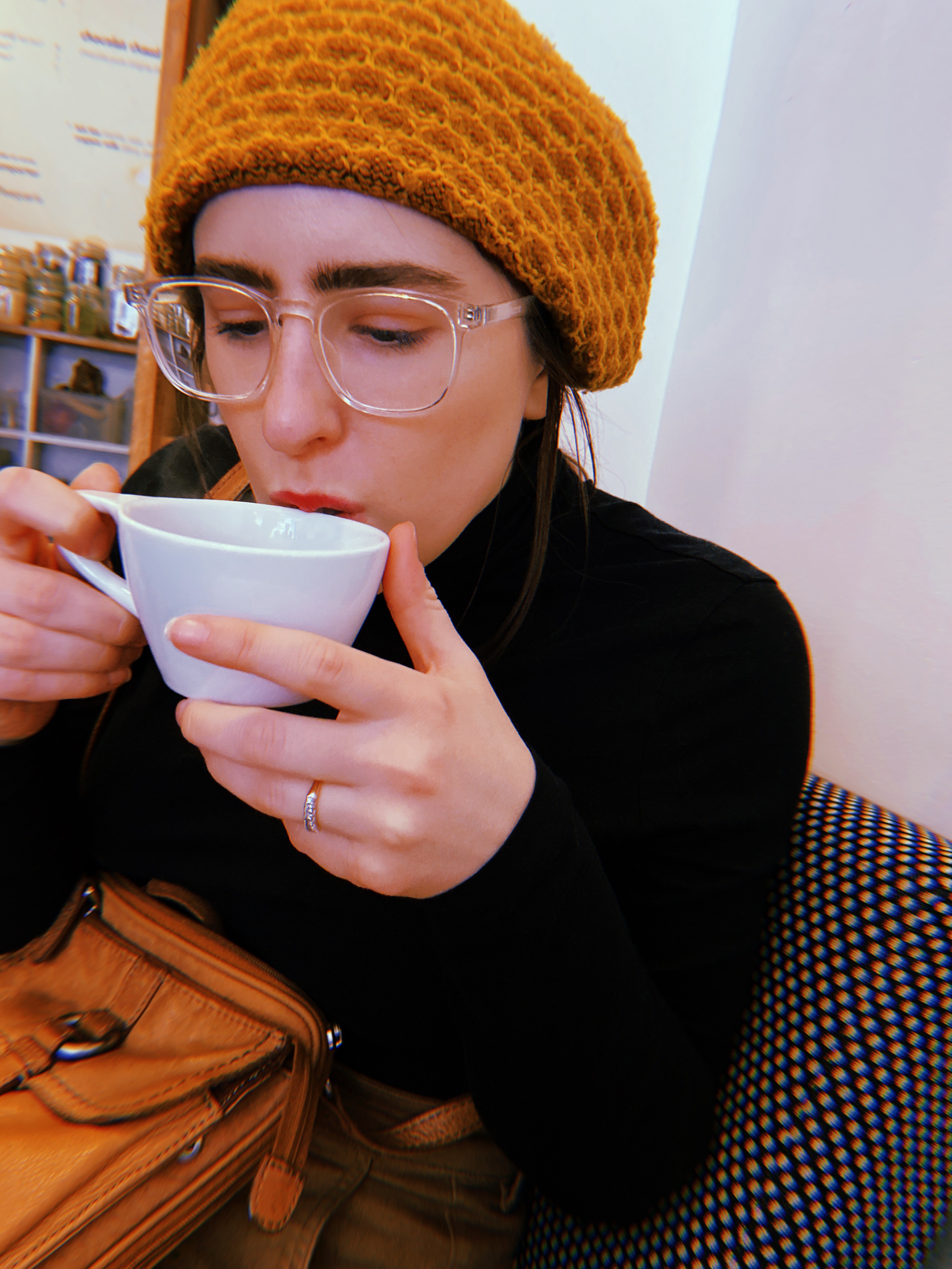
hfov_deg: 51.3
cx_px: 468
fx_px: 990
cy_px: 615
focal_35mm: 27
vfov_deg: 65.3
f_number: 1.8
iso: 400
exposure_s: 1/33
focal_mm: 4.25
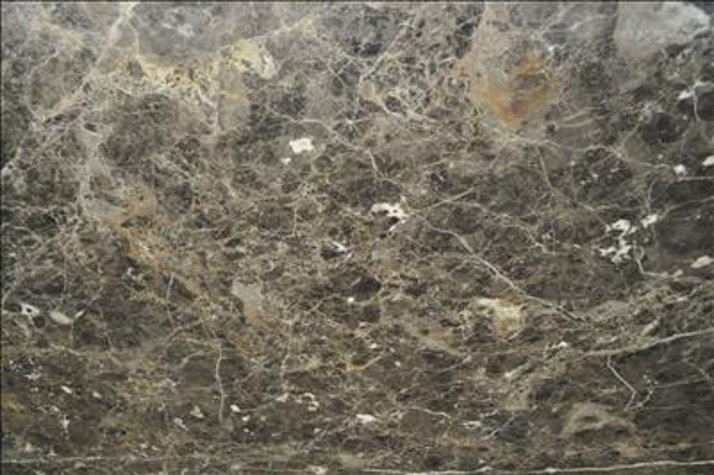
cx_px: 357
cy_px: 238
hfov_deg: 67.4
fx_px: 535
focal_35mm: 27
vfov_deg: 47.9
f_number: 3.5
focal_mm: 18
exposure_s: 1/60
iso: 800
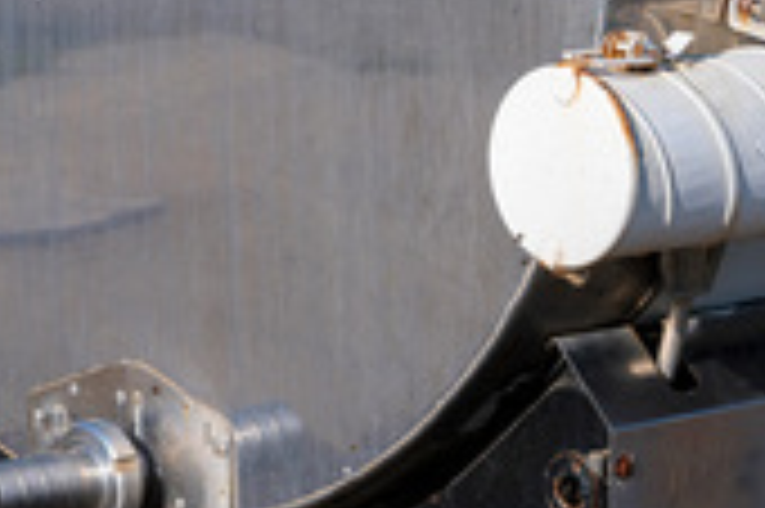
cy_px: -79
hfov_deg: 9.4
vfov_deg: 6.3
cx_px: 976
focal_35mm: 215
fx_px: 4564
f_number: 7.1
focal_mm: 62
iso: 100
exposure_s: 1/1000
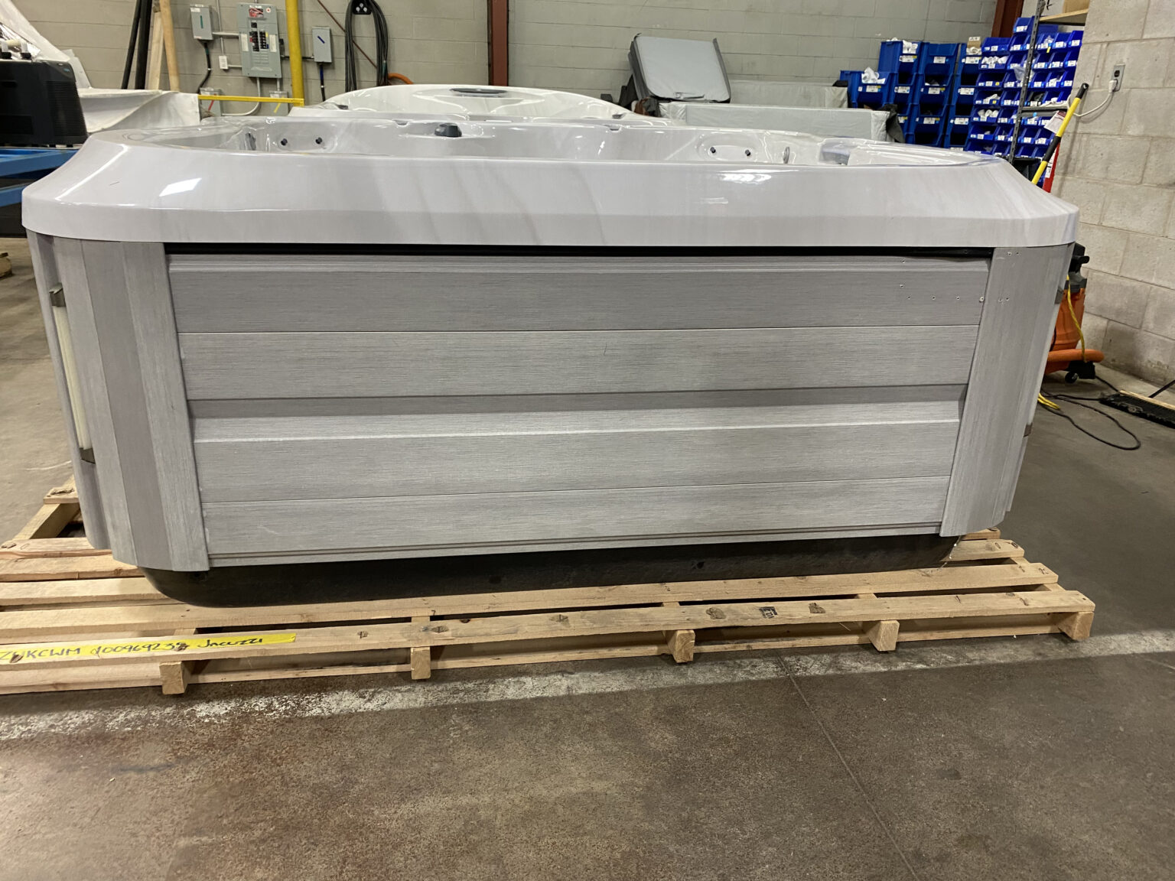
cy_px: 440
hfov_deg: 67.3
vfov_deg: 53.1
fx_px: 883
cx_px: 588
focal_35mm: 26
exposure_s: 1/60
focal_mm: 4.25
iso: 200
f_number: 1.8
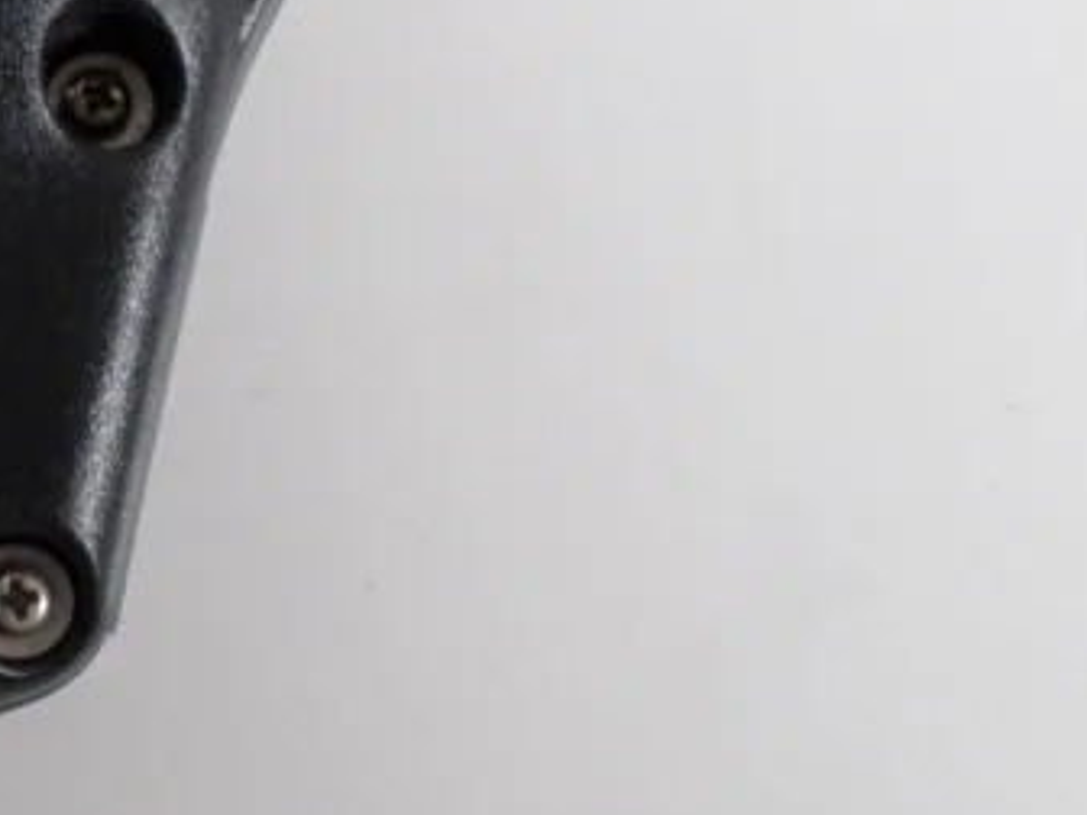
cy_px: 343
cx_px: -176
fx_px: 2104
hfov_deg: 26.2
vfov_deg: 21.9
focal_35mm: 67
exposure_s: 1/45
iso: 80
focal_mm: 4.5
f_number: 2.5
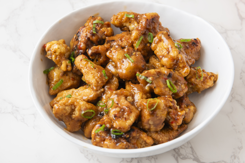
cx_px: 122
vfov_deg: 19.5
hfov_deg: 28.8
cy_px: 82
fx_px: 477
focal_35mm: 70
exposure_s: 1/200
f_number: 9
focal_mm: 70
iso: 200
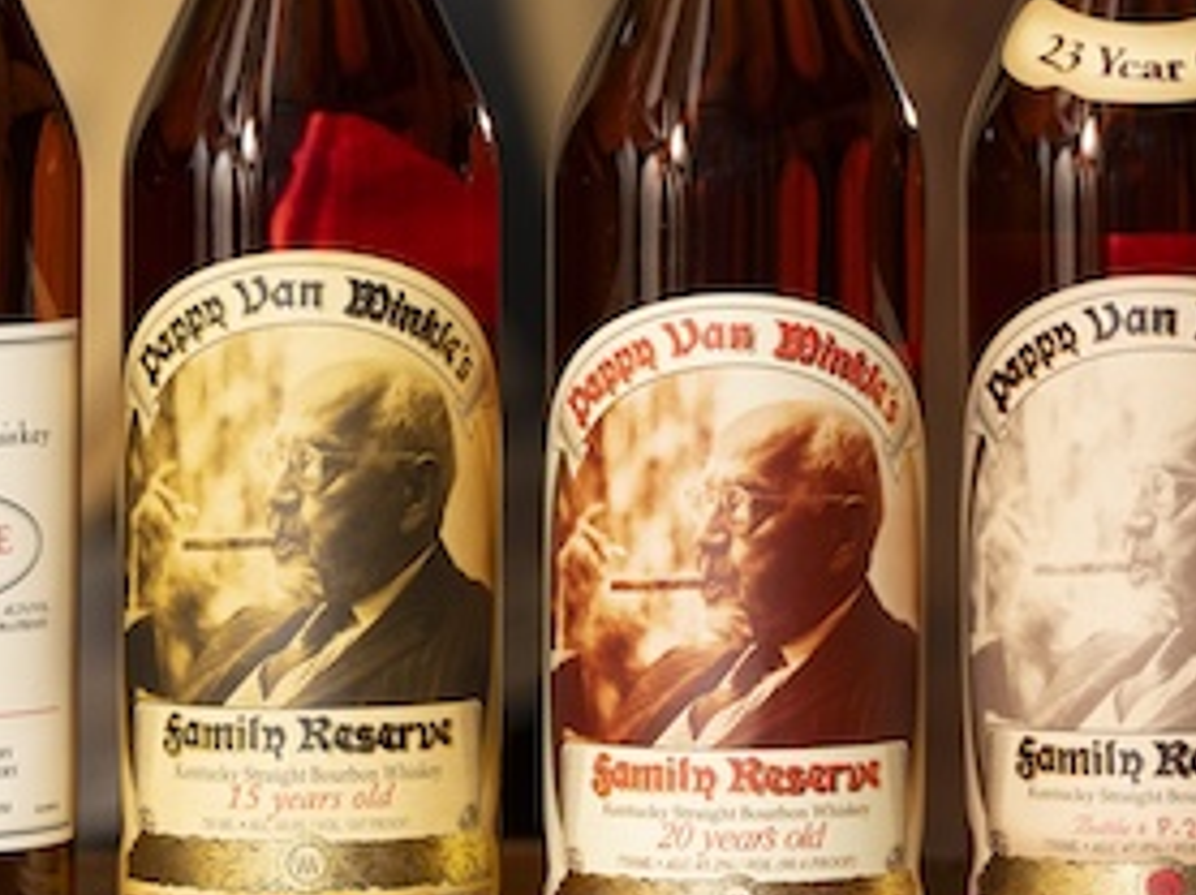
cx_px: 473
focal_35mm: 327
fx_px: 11288
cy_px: 34
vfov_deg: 4.5
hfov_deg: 6.1
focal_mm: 118
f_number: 4.5
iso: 1000
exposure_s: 1/60
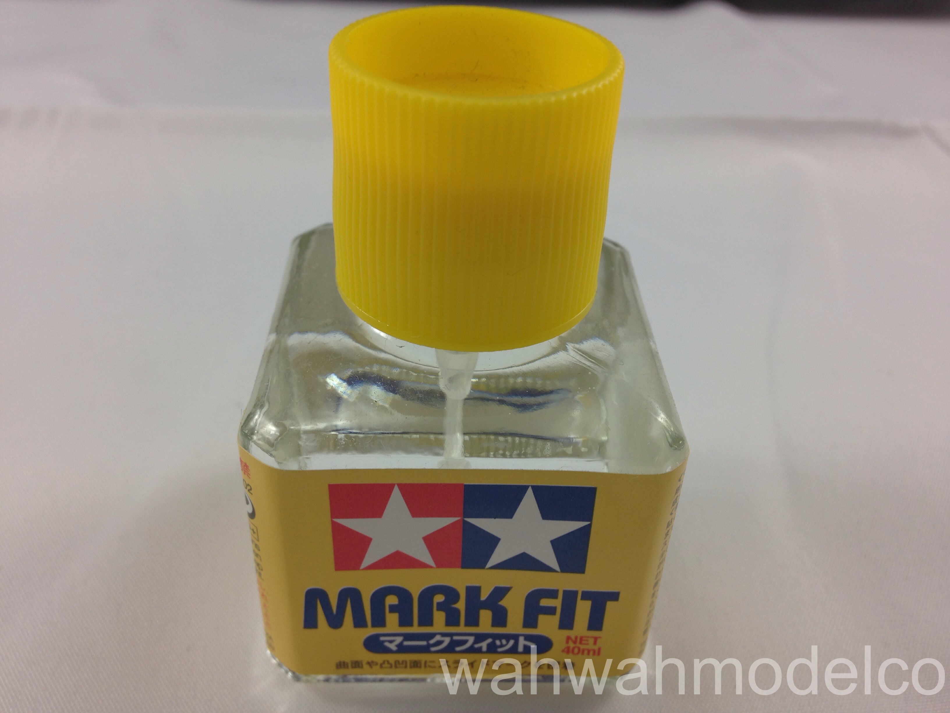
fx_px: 906
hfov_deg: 55.4
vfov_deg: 42.9
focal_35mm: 33
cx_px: 475
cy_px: 356
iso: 50
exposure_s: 1/60
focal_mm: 4.13
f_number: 2.4
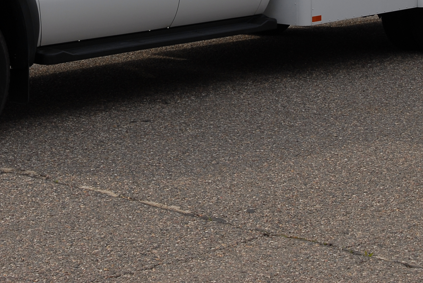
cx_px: 136
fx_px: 1412
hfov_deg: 17.0
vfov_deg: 11.3
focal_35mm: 120
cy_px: -44
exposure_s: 1/250
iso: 100
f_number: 6.3
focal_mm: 34
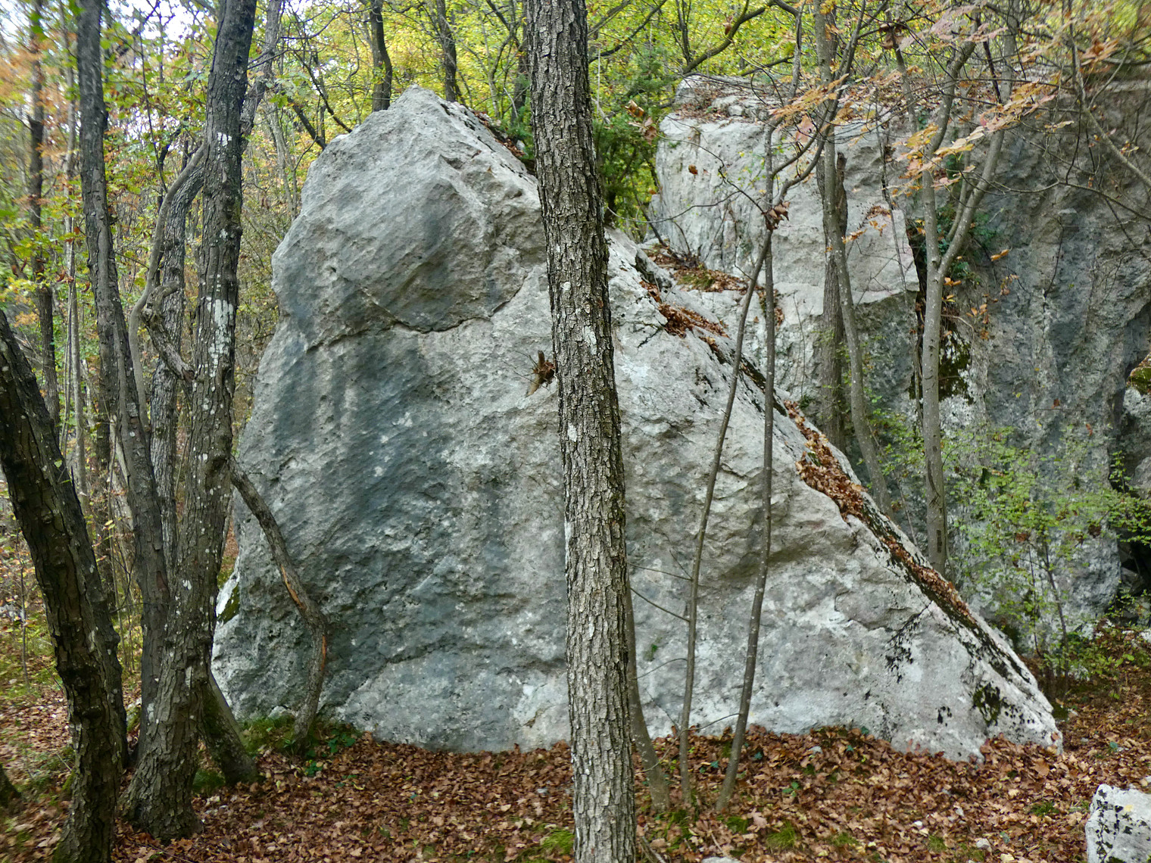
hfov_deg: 60.0
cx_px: 576
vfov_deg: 46.8
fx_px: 998
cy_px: 432
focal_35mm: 30
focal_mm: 5.3
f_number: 3.3
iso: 100
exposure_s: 1/80
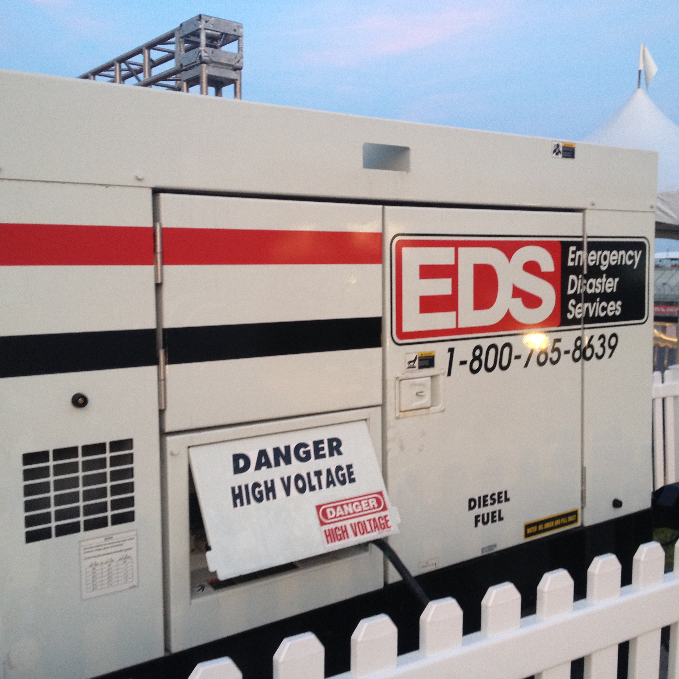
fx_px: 932
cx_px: 348
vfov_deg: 40.0
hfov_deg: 40.0
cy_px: 337
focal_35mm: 42
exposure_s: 1/20
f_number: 2.4
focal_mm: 4.28
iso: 125
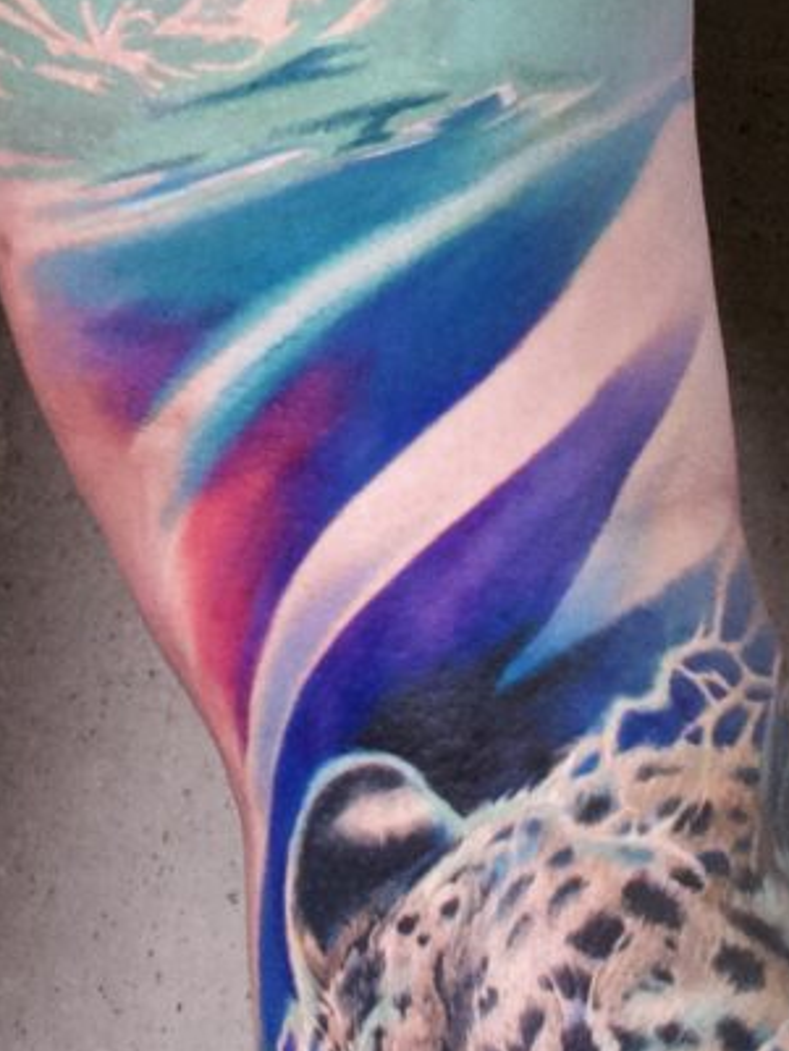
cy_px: -532
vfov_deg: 8.2
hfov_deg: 6.3
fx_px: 7168
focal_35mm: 236
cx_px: 118
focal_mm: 17
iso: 1600
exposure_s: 1/30
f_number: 7.1
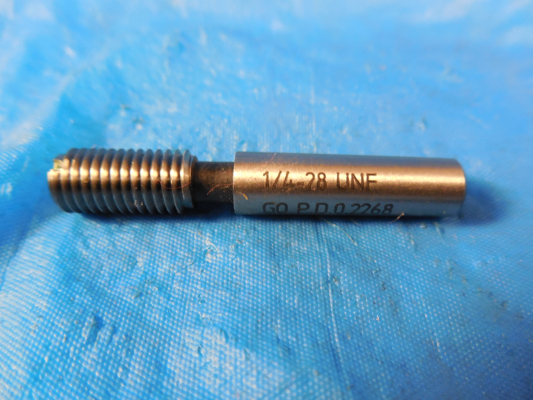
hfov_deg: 69.4
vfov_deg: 54.9
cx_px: 266
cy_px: 200
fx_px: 385
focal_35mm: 25
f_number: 3.3
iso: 400
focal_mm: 4.5
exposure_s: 1/20
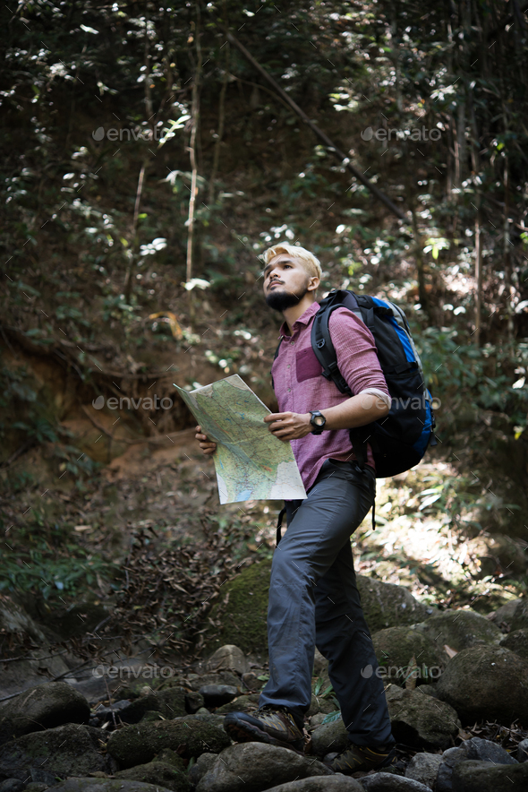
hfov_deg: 22.6
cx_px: 264
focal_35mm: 60
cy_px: 396
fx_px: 1319
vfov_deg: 33.4
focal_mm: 60
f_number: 2.8
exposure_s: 1/100
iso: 500
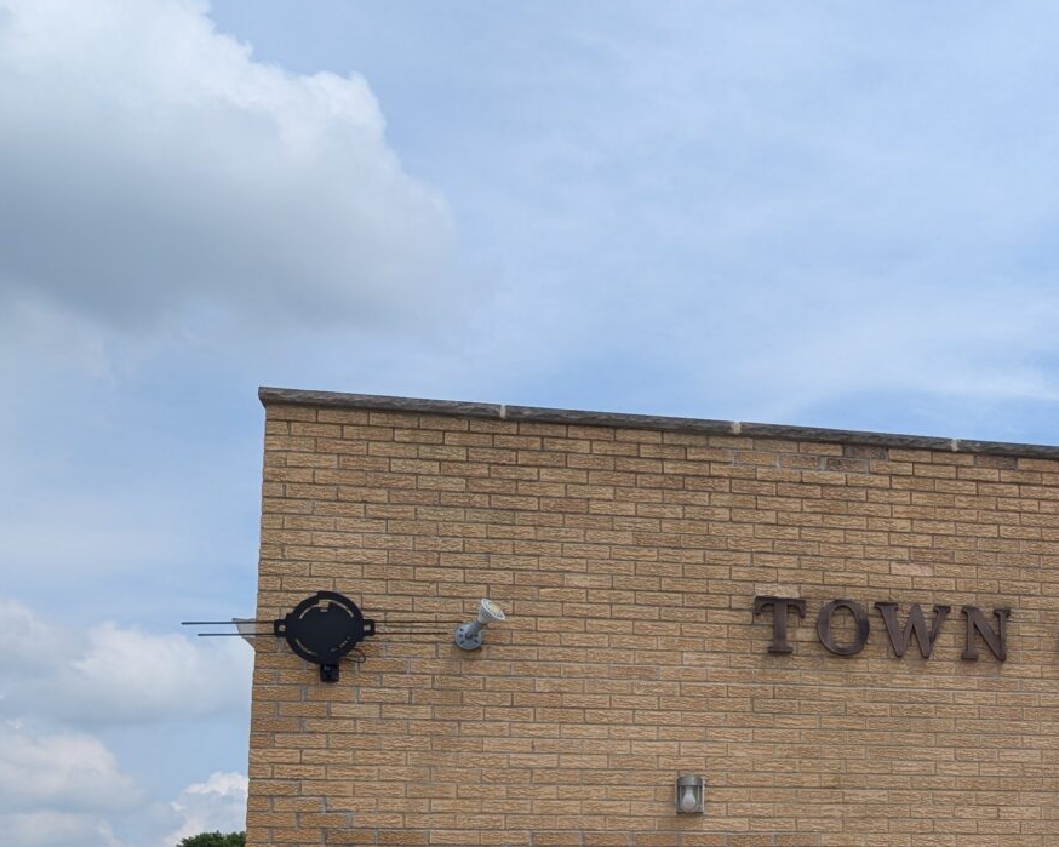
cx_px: 1140
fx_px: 1724
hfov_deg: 30.8
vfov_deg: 26.5
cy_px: 790
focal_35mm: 55
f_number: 1.68
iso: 22
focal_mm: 6.9
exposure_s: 1/1527
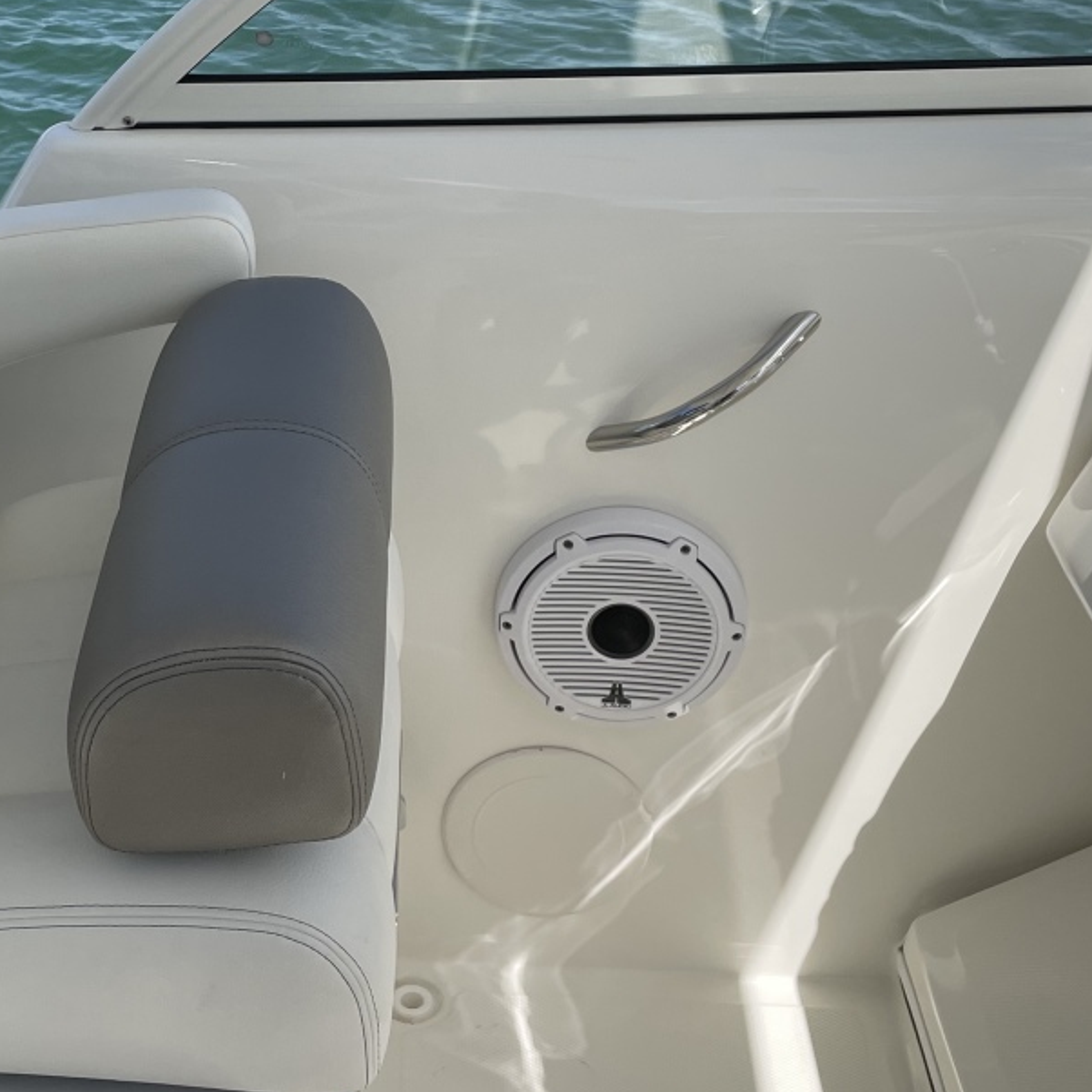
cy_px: 379
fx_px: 1963
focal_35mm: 55
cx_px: 299
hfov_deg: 30.7
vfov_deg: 30.9
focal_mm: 4.2
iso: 32
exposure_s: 1/4651
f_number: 1.6
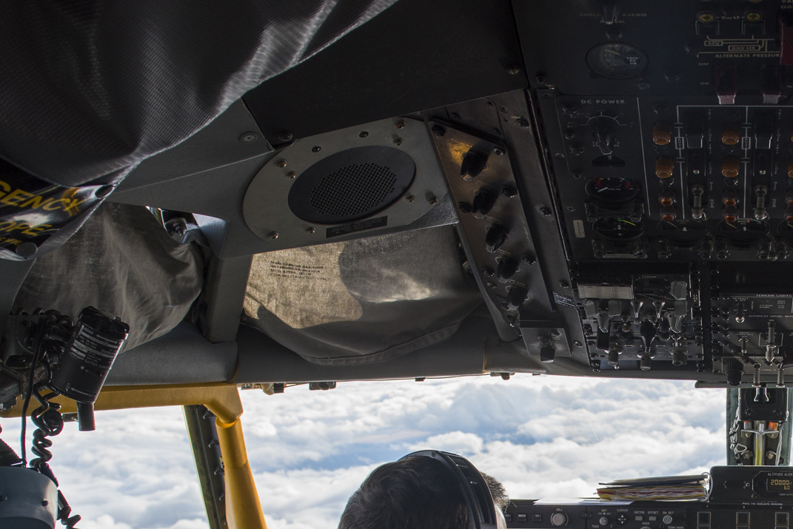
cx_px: 777
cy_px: 547
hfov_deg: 32.9
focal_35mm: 56
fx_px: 1234
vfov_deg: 23.1
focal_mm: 24
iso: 100
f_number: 6.3
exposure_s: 1/100
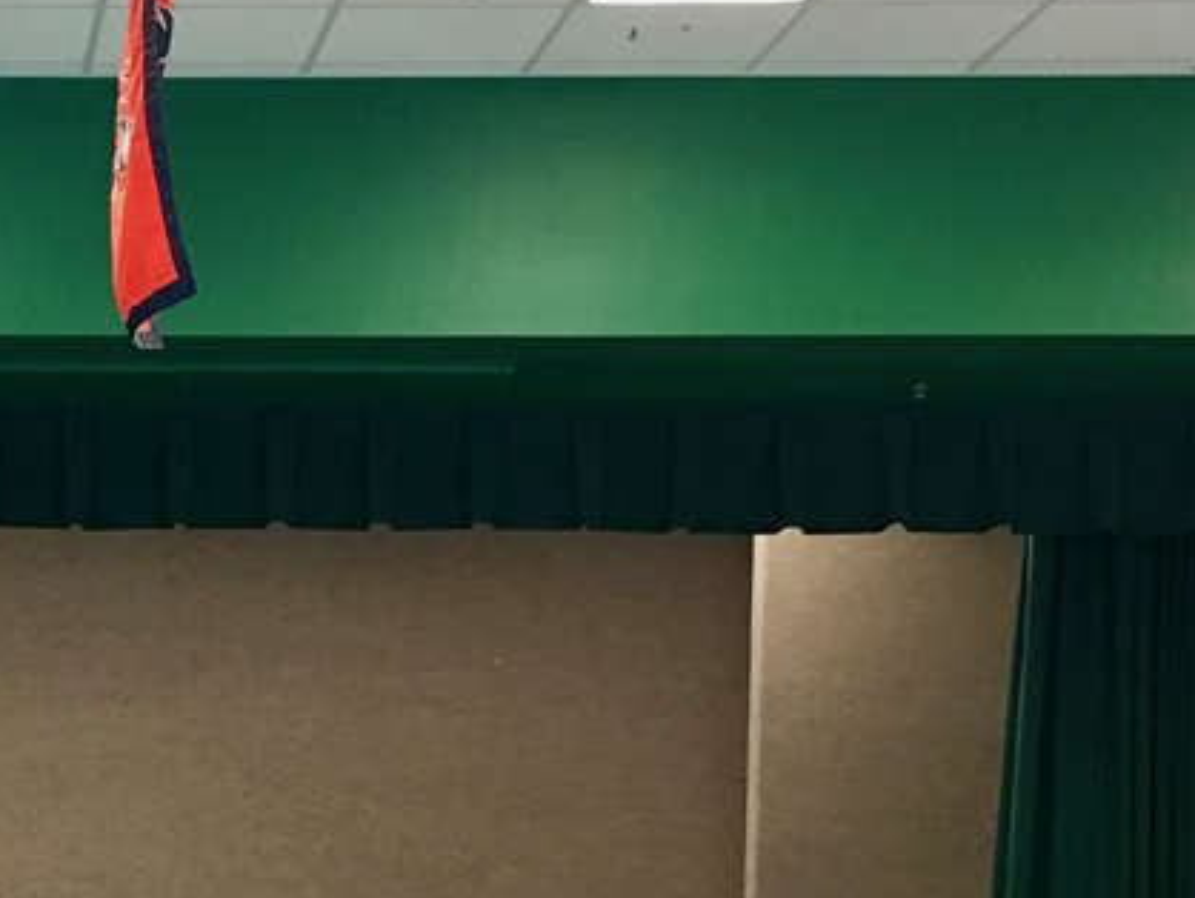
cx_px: -214
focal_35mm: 111
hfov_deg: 17.0
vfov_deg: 12.8
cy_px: 1221
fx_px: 3834
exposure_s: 1/15
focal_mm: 4.15
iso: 40
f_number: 2.2
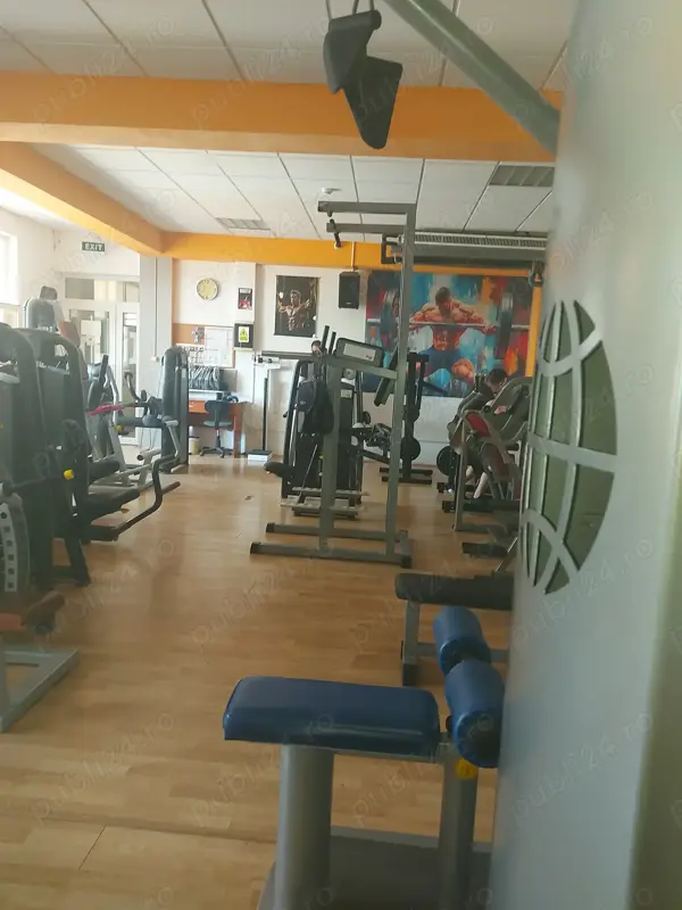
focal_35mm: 24
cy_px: 455
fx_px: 630
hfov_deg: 56.8
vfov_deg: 71.6
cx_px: 341
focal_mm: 5.23
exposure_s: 1/30
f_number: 1.8
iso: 200
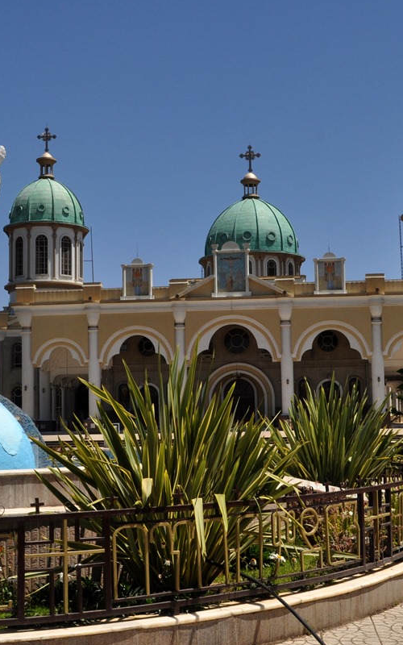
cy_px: 322
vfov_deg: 37.5
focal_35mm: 54
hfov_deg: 24.0
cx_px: 213
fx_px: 949
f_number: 10
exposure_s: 1/400
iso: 200
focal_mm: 22
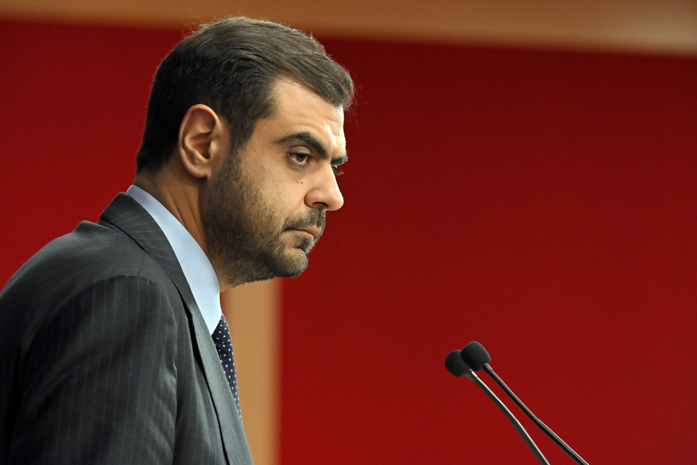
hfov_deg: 6.1
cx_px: 348
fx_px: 6583
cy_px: 232
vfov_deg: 4.0
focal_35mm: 340
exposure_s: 1/250
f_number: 6
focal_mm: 340
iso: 6400
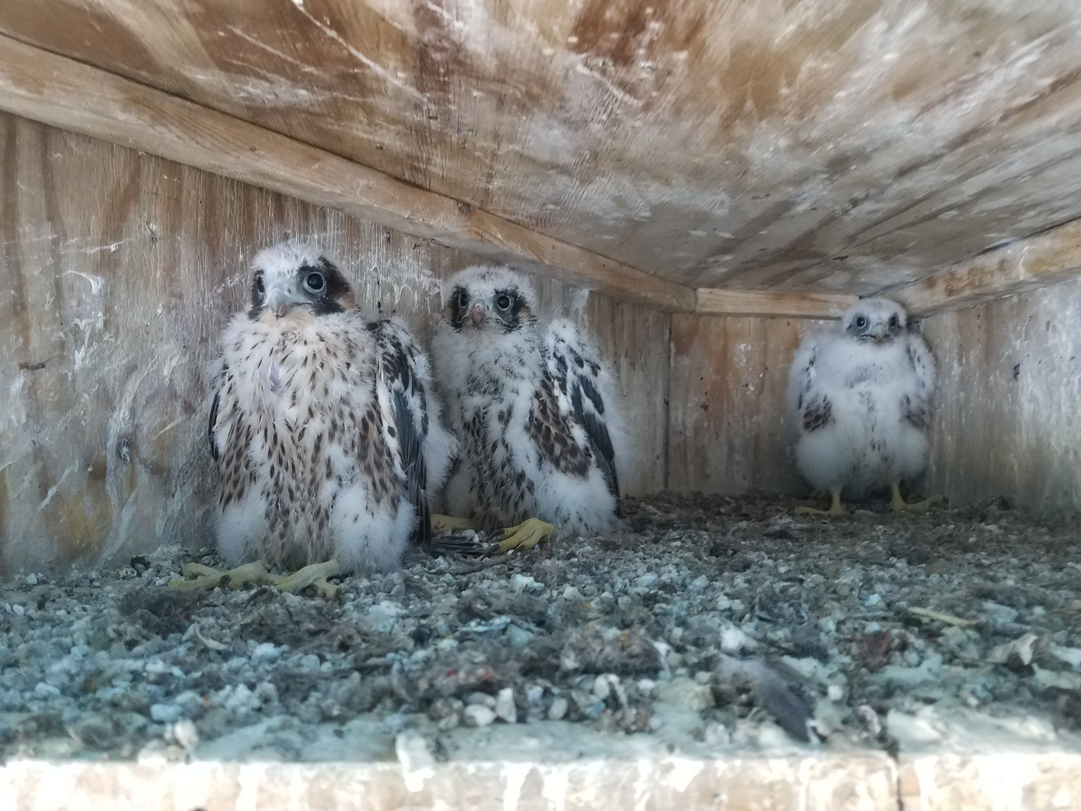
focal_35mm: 26
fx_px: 812
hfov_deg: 67.3
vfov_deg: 53.1
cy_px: 406
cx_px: 540
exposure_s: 1/24
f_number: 1.7
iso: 160
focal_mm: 4.2
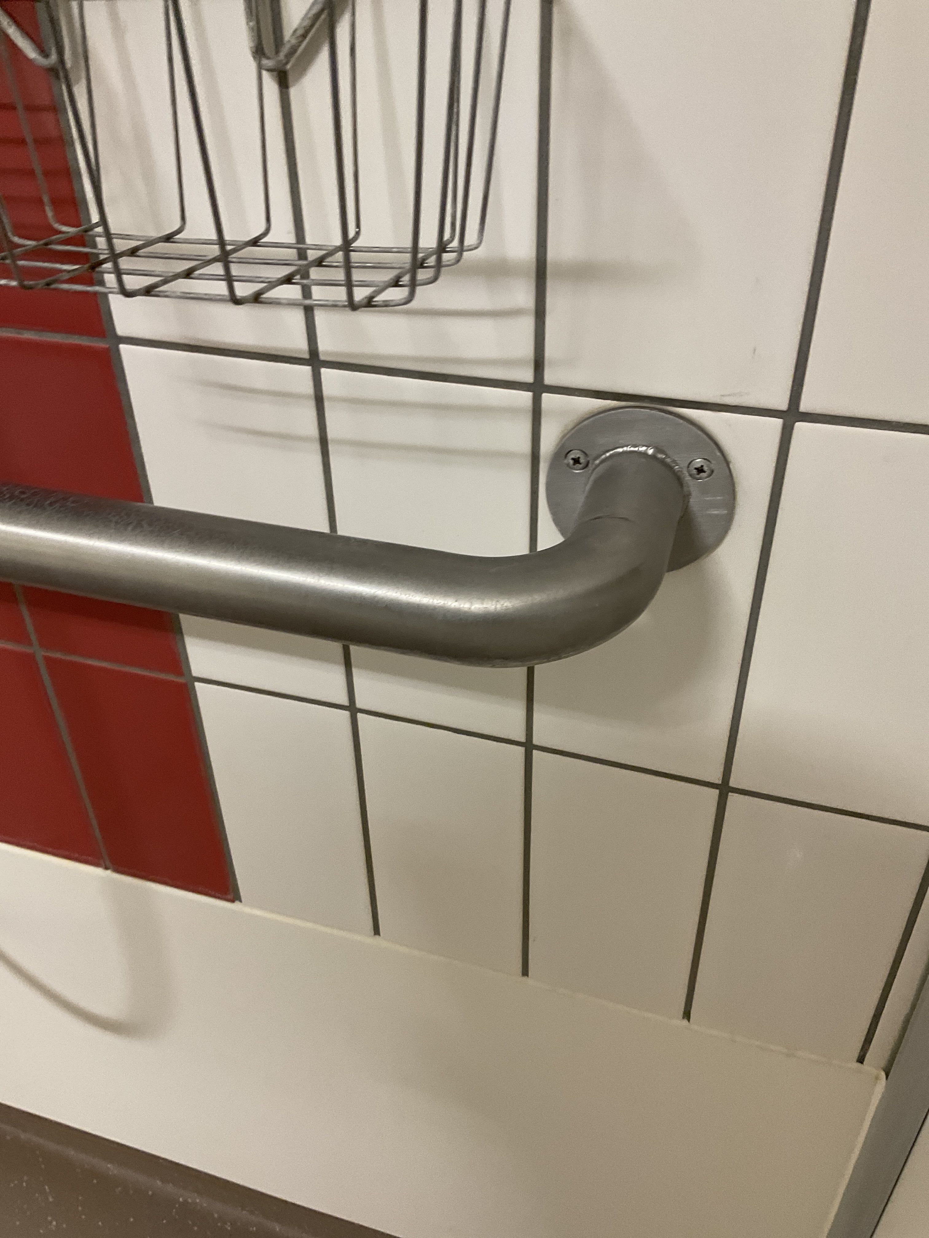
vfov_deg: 61.7
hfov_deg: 48.2
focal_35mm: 29
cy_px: 619
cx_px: 464
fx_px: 1037
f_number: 1.8
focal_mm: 3
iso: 80
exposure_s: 1/50
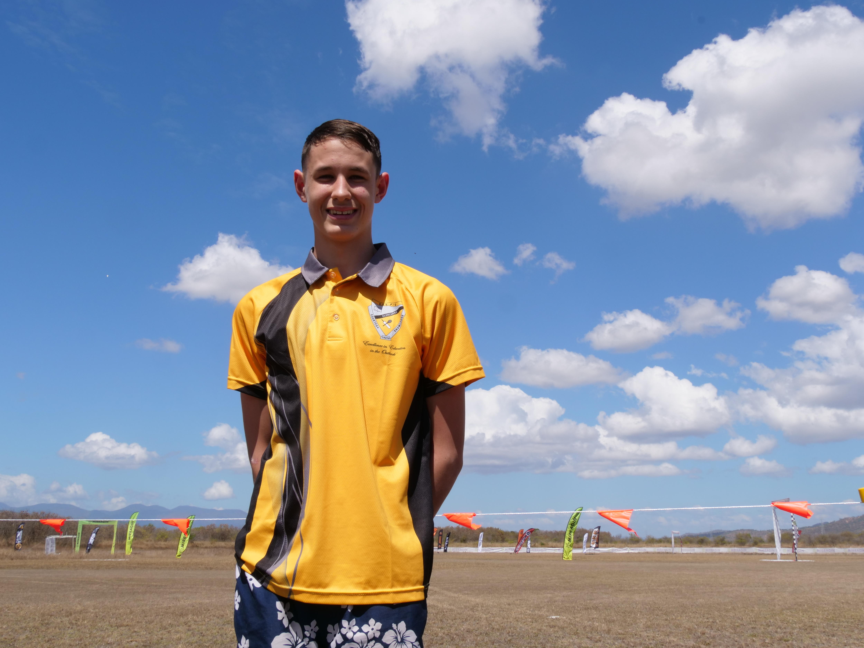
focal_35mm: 38
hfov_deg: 49.0
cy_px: 324
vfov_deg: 37.7
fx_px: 948
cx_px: 432
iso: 200
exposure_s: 1/200
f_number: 14
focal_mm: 19
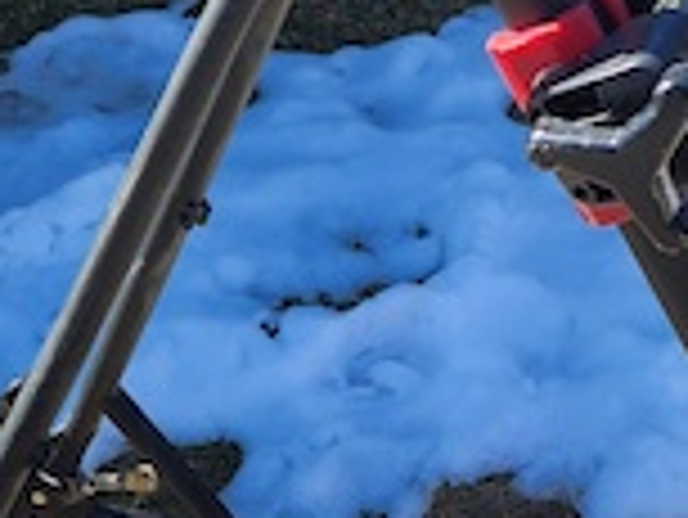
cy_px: -36
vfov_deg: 12.2
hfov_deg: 15.3
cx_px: 998
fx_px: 2387
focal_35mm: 120
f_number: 1.8
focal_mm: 5.4
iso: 20
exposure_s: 1/836
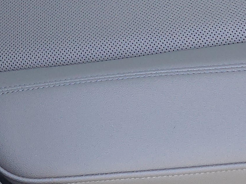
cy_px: -230
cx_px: -17
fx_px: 775
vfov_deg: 11.6
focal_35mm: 109
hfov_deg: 17.5
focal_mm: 6.3
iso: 160
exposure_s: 1/120
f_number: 1.7
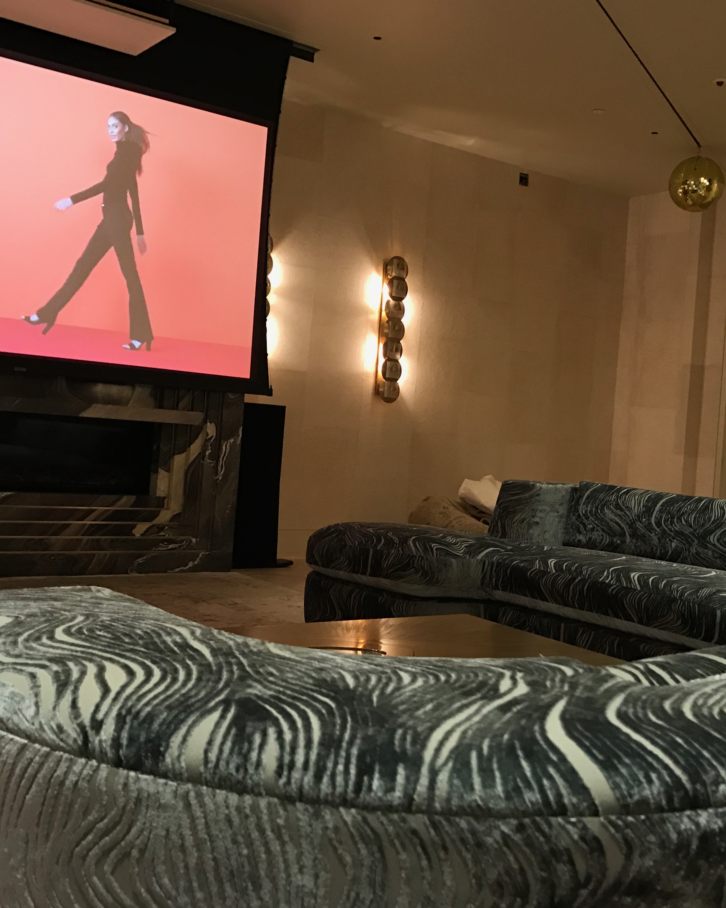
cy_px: 433
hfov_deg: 38.2
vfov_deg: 46.8
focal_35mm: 39
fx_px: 1048
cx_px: 374
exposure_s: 1/15
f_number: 1.8
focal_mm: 3.99
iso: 64
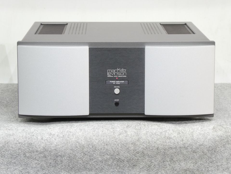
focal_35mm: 124
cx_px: 116
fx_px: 827
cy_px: 87
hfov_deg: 15.9
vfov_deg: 12.0
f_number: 5.2
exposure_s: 1/5
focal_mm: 22.3
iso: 200
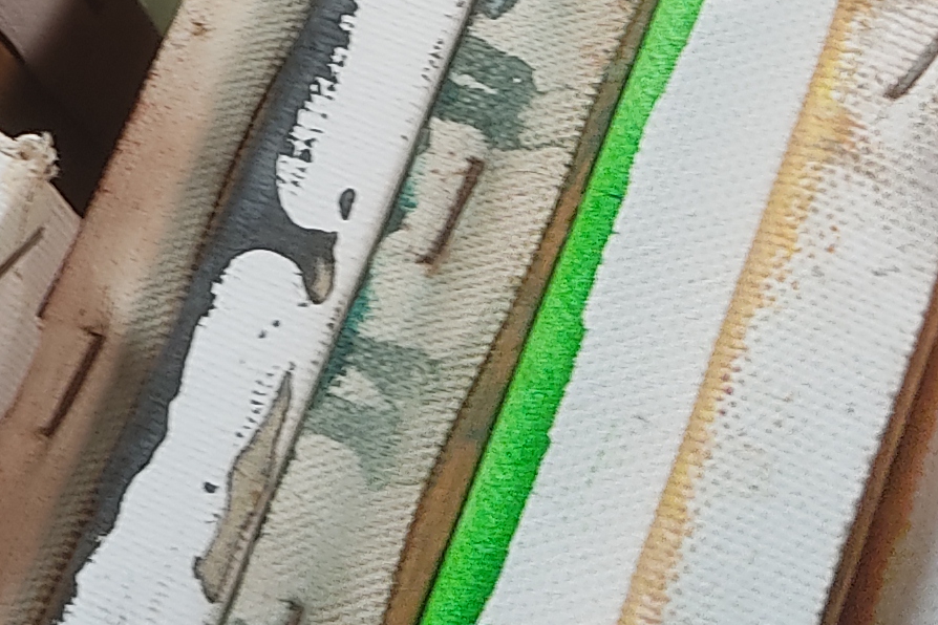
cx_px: -176
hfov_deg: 16.3
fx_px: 3152
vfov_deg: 10.6
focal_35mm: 121
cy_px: -546
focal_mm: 4.74
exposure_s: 1/33
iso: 325
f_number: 1.79
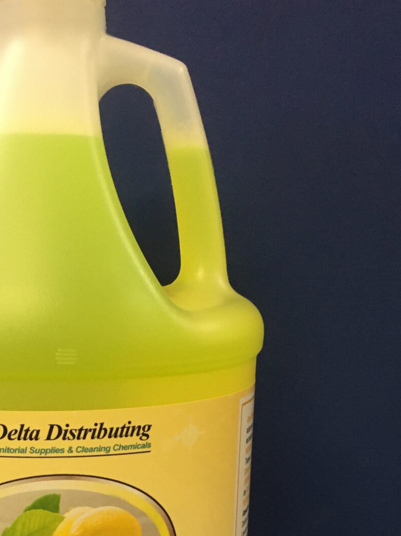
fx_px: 865
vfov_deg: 32.7
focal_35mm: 56
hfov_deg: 25.4
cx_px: 54
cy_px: 475
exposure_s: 1/30
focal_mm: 4.15
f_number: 2.2
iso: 125
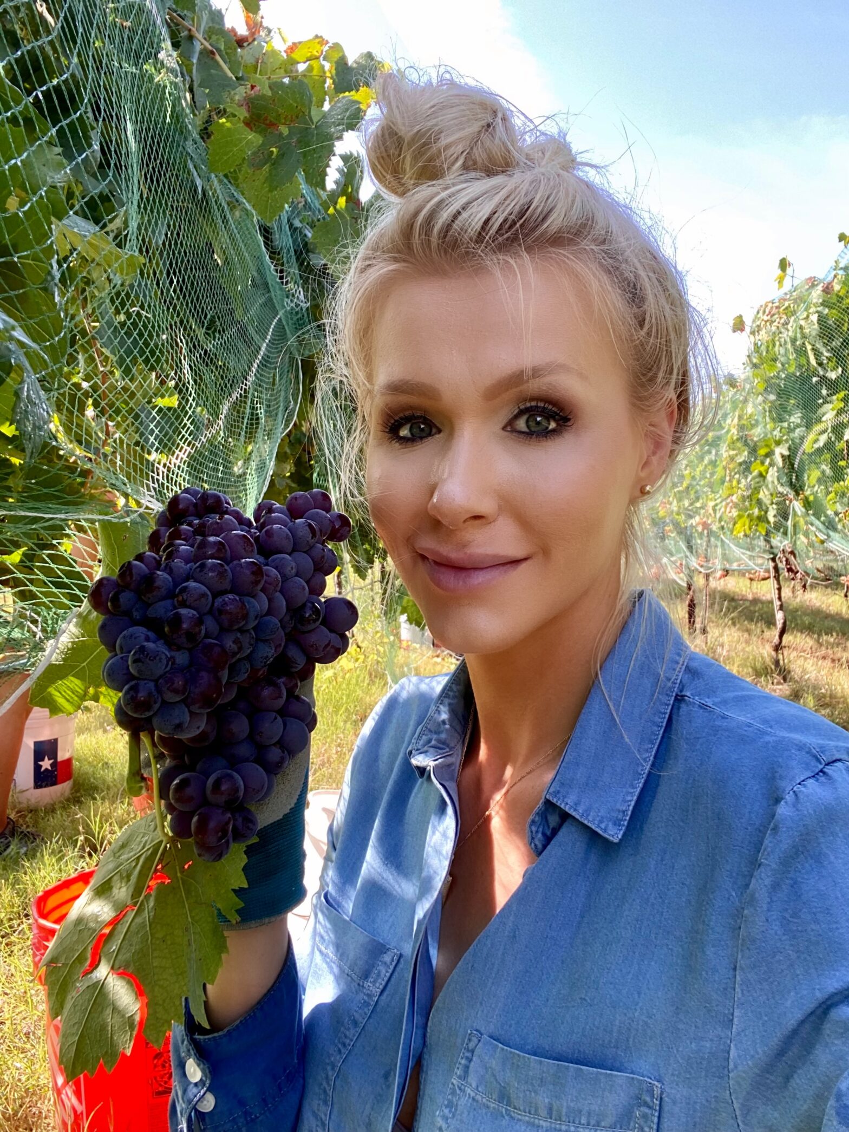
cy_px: 566
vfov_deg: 60.0
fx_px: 981
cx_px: 424
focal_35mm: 30
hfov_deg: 46.8
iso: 32
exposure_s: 1/122
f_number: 2.2
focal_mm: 2.71
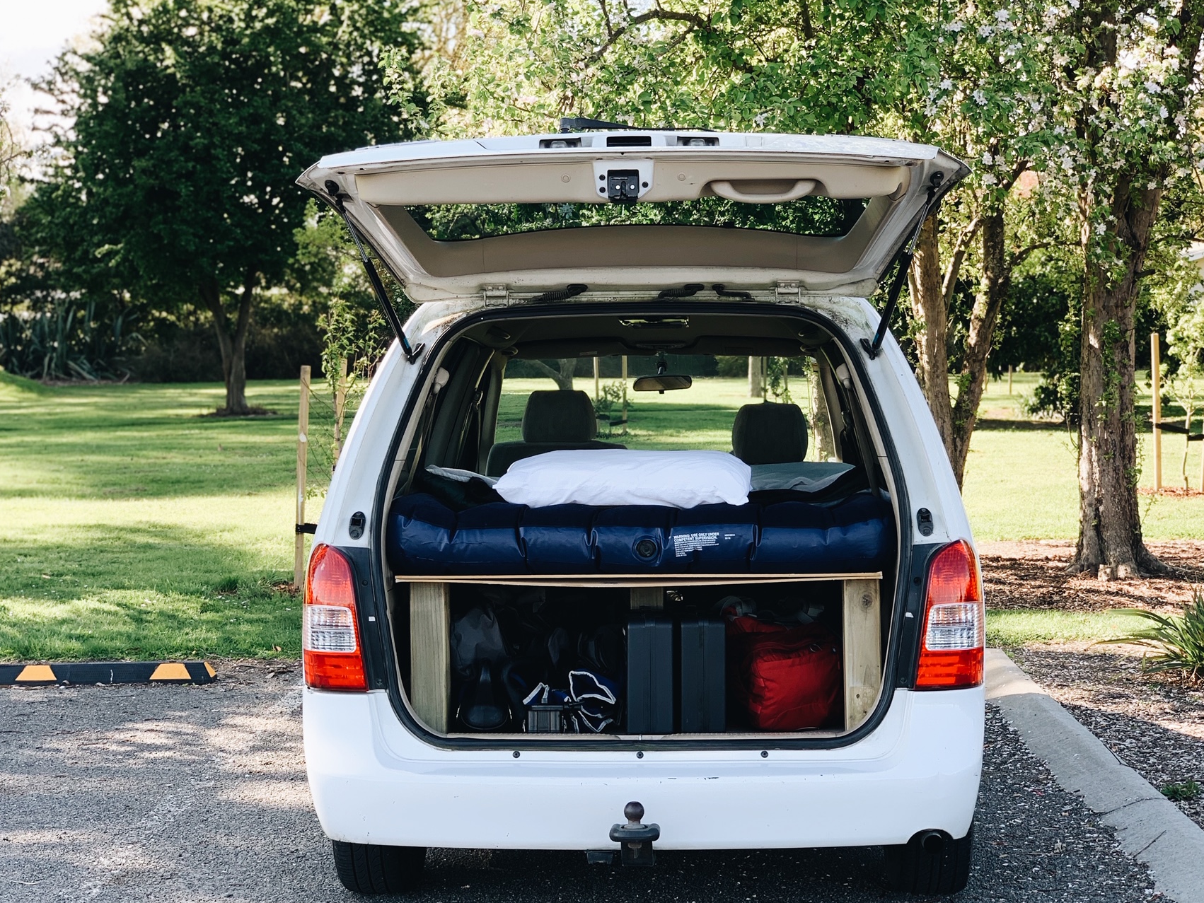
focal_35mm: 60
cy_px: 454
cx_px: 610
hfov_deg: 32.2
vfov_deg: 24.4
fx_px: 2087
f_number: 2.4
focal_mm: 6
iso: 16
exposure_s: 1/120
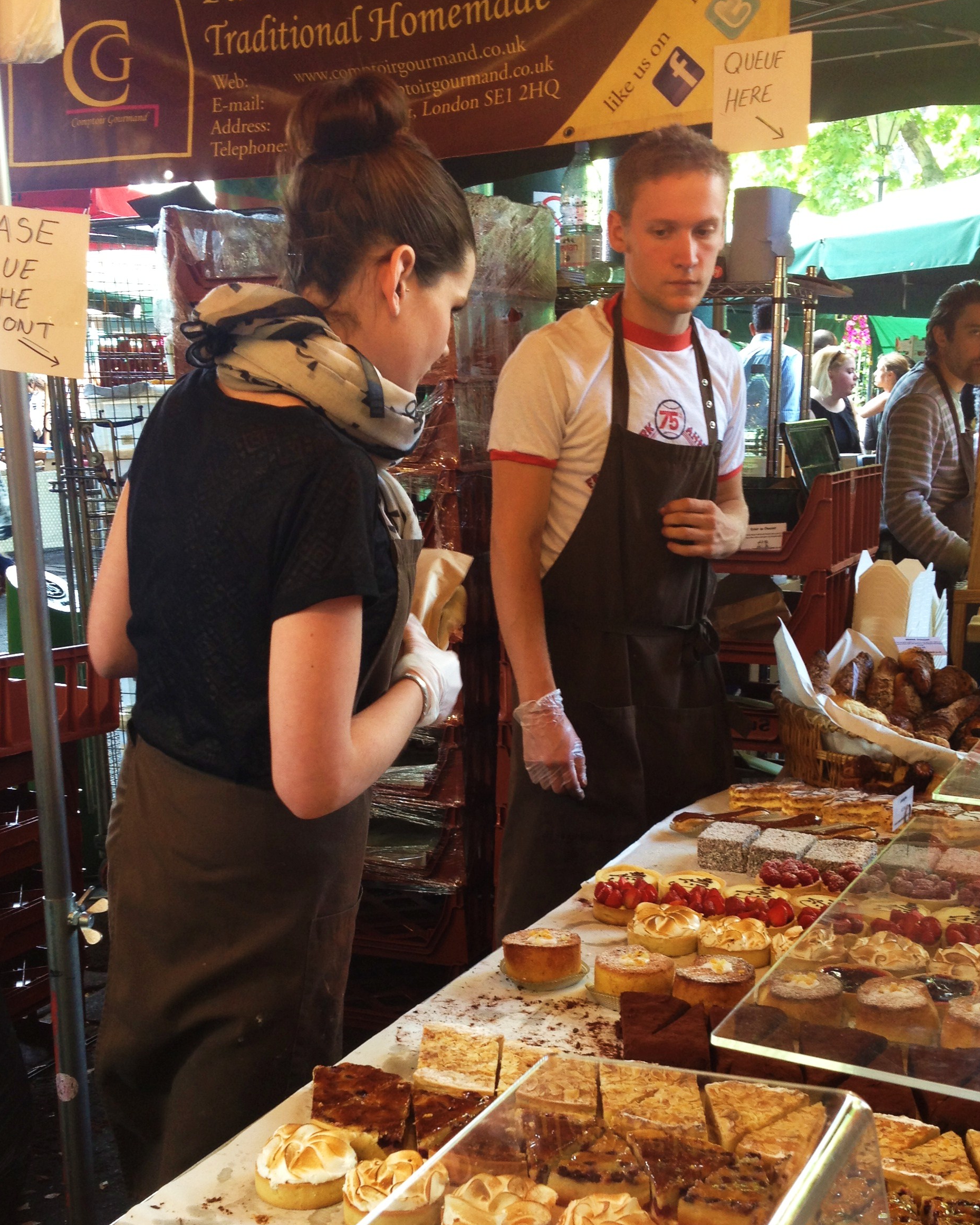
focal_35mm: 48
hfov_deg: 31.4
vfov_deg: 38.6
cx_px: 499
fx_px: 1740
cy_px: 748
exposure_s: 1/30
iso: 50
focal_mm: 4.28
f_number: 2.4
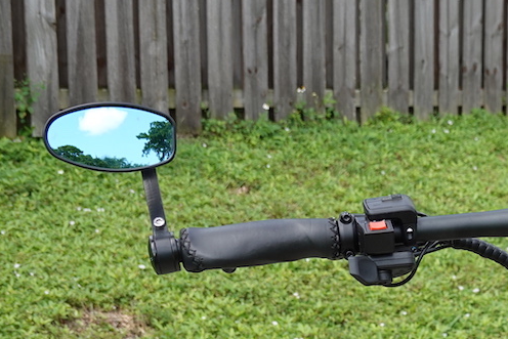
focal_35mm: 110
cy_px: 366
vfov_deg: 12.3
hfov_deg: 17.8
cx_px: 581
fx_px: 1553
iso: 100
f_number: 4
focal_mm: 15.59
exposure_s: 1/200
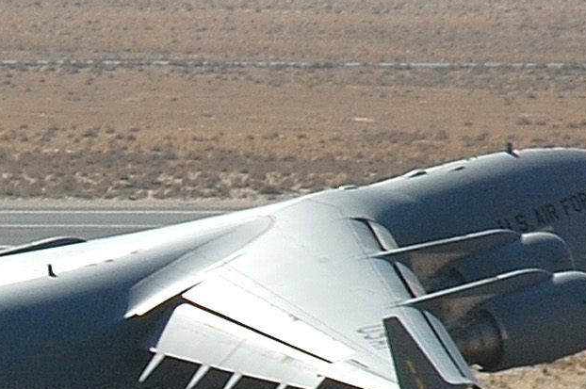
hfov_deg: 4.0
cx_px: -546
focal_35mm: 508
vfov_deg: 2.7
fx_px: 8258
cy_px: 513
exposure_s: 1/250
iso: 200
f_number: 18
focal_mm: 70
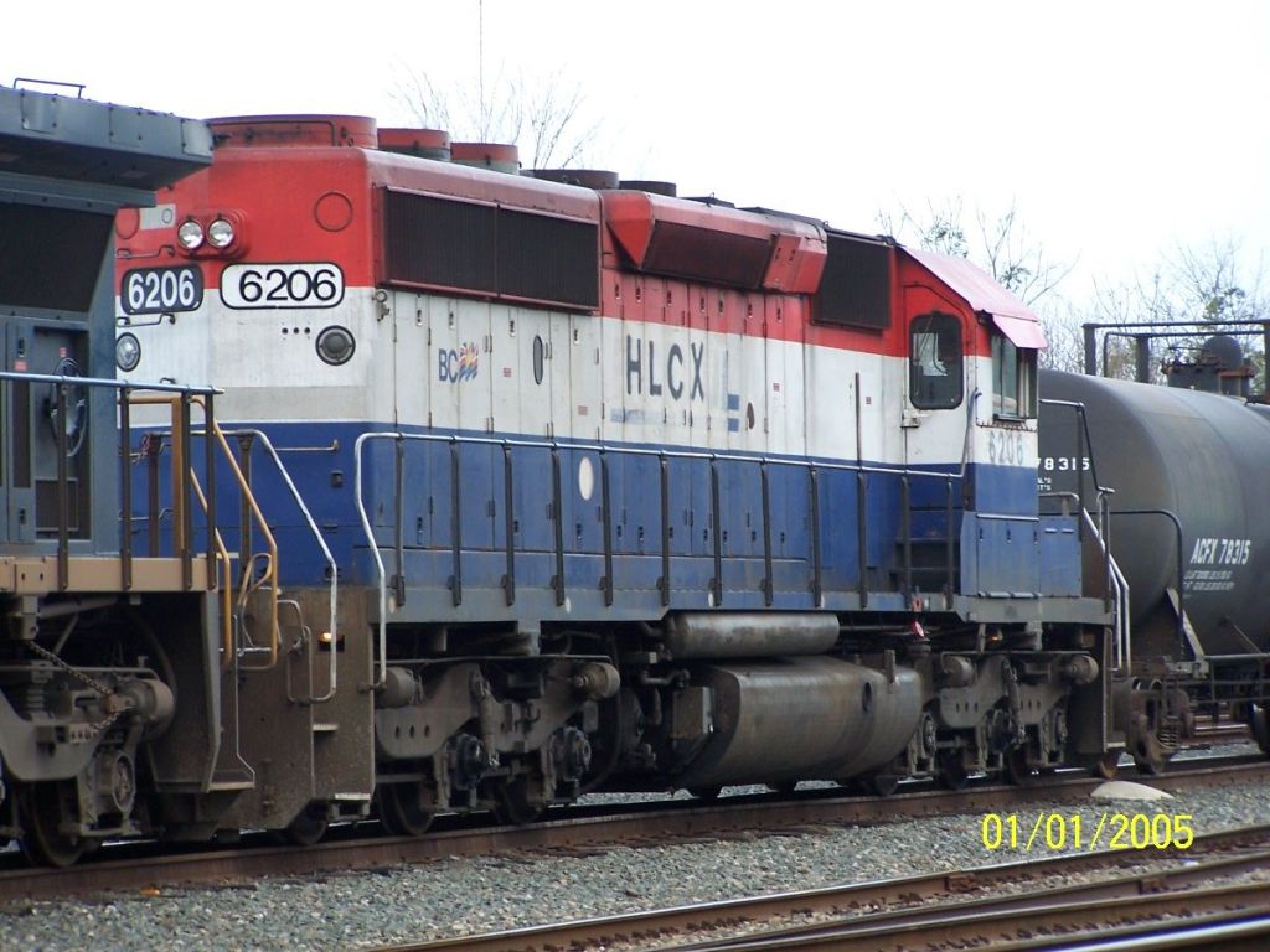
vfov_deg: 7.9
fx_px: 6934
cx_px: 635
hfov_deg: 10.5
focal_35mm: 189
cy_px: 476
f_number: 3.2
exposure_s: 1/125
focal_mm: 31.3
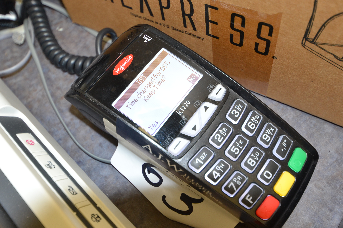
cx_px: 172
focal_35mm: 36
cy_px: 114
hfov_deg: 53.1
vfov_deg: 36.9
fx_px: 343
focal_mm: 24
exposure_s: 1/60
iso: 720
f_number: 4.5
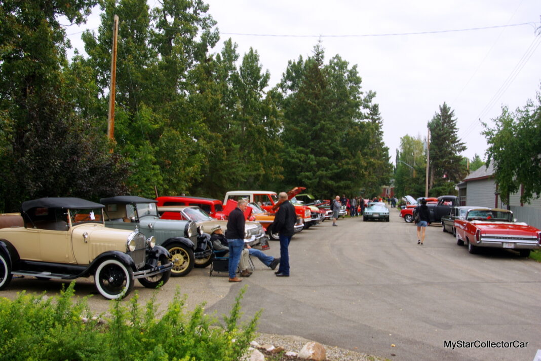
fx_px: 541
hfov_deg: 53.1
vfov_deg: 36.9
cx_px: 270
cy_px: 180
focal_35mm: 36
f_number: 6.7
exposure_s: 1/180
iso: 100
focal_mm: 24
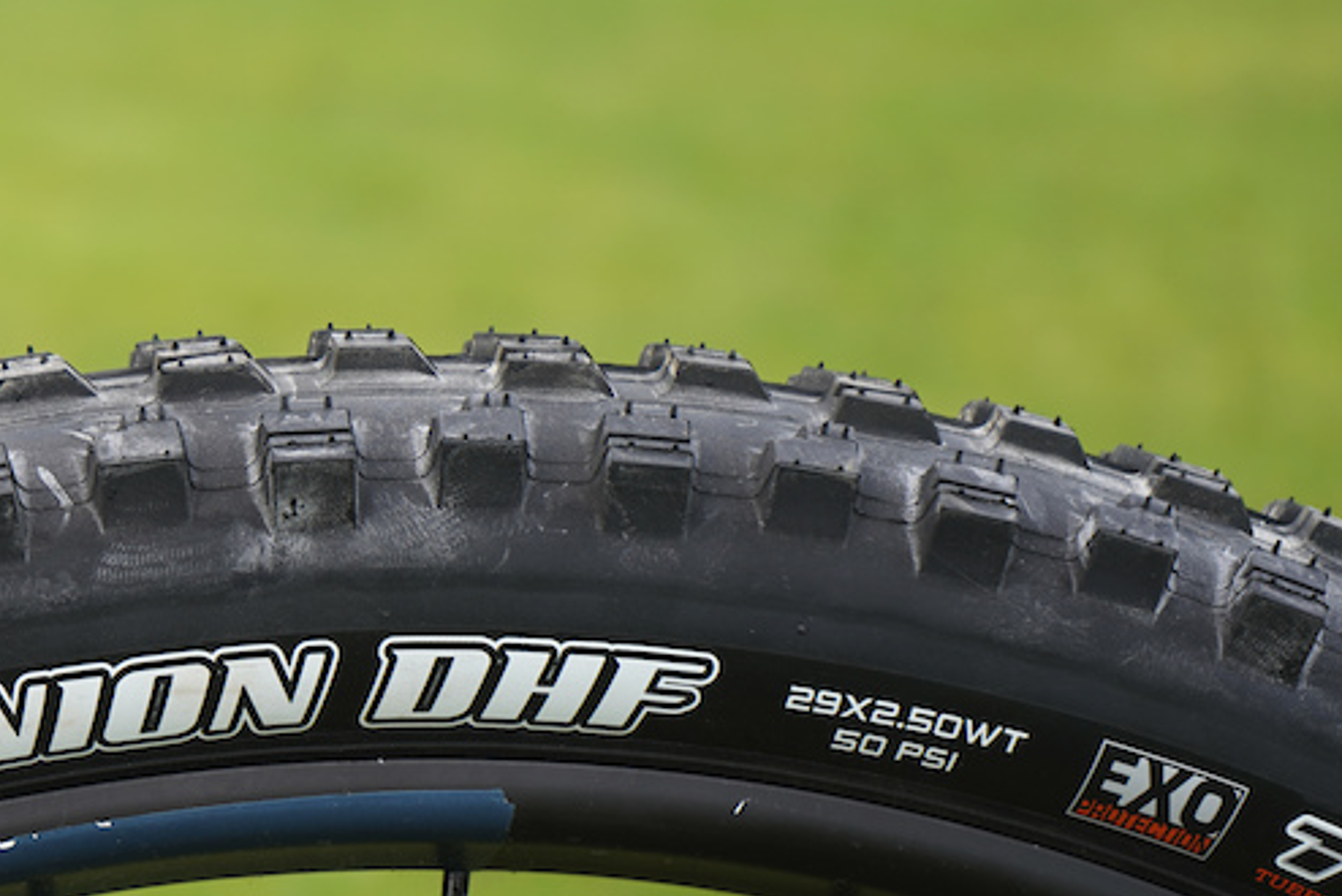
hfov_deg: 14.0
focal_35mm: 145
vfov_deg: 9.5
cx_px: 30
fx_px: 5408
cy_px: 585
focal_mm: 70
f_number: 5.6
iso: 200
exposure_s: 1/100
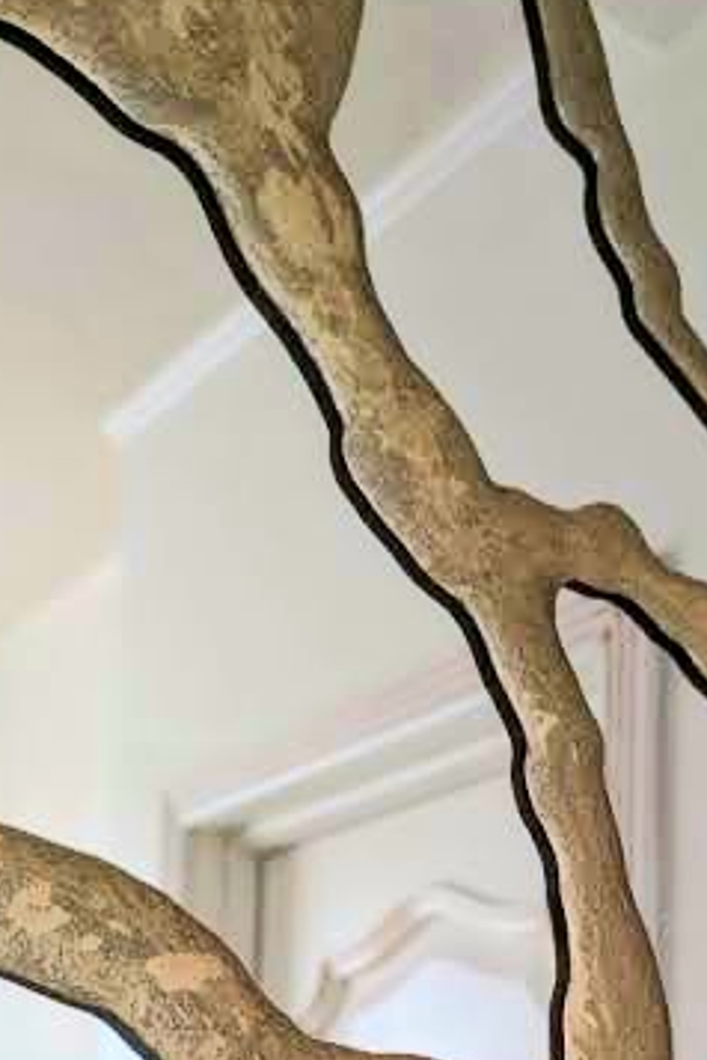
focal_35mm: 63
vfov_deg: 29.4
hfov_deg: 21.0
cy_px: 1099
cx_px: 656
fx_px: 1856
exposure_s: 1/100
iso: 72
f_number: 1.8
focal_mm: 4.44
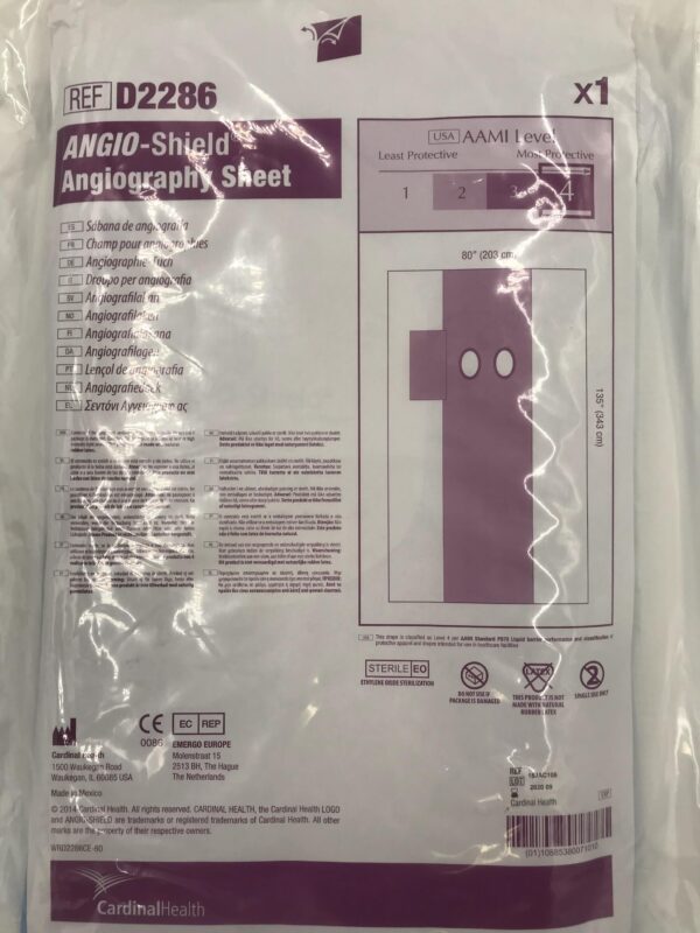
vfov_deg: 63.4
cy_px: 466
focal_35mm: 28
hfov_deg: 49.7
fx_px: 755
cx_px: 350
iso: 25
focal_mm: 3.99
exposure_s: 1/120
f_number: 1.8
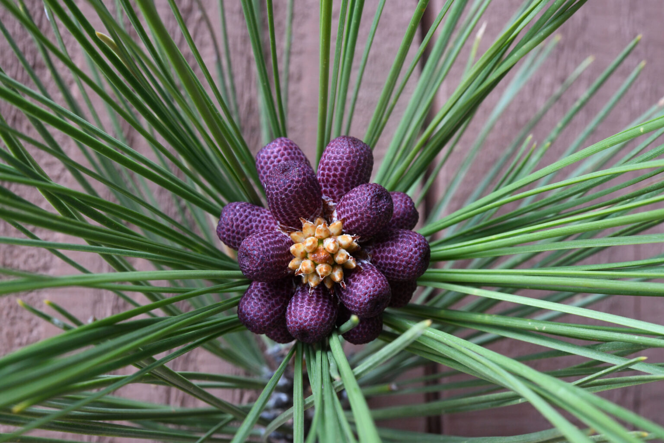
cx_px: 332
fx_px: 1107
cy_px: 222
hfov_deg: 33.4
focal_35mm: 60
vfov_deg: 22.6
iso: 2500
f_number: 20
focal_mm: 60
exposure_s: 1/60
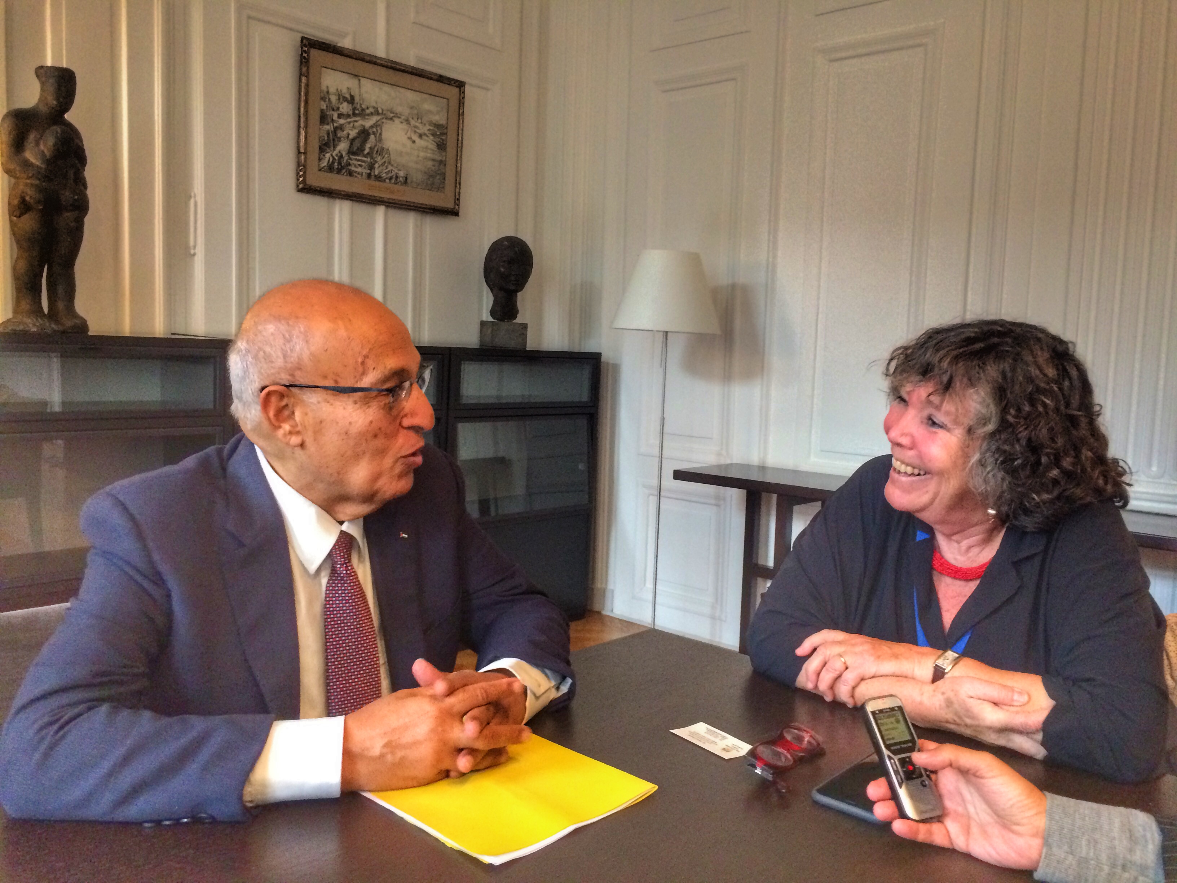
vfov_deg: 48.2
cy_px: 442
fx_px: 986
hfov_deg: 61.7
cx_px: 588
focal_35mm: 29
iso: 320
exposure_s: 1/25
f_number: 2.2
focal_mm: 4.15
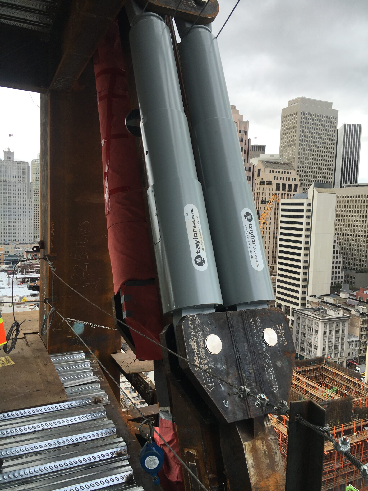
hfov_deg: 48.2
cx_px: 184
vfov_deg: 61.7
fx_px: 411
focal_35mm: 29
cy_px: 246
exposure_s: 1/434
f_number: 2.2
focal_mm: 4.15
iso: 25
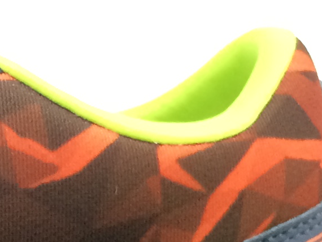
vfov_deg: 8.9
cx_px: -50
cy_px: 278
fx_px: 1545
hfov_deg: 11.7
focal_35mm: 166
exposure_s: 1/33
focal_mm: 4.15
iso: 250
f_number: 2.2
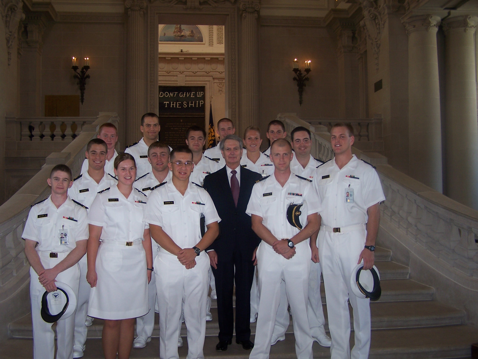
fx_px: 525
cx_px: 239
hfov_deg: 49.0
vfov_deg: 37.7
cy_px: 180
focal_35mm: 38
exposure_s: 1/60
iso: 80
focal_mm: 6.3
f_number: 2.8
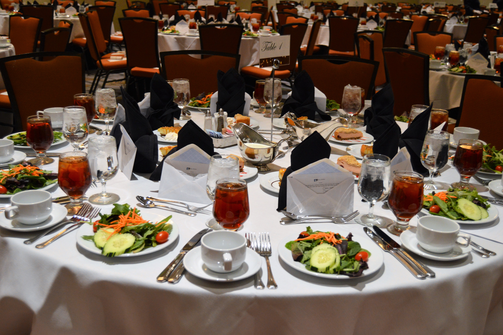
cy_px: 168
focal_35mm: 39
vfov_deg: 34.1
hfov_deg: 49.6
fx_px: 544
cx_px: 252
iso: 800
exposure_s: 1/60
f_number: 4
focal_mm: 26
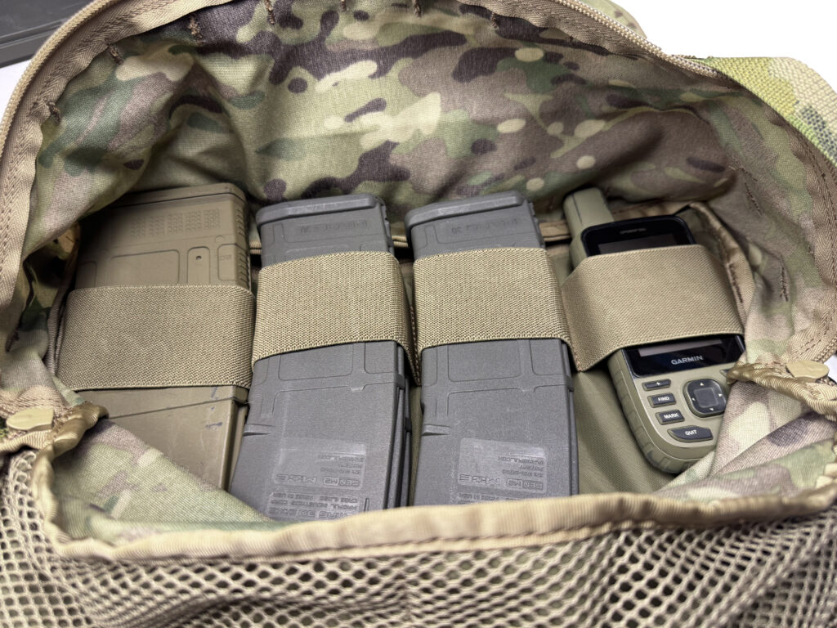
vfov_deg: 56.8
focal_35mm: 24
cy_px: 314
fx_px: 580
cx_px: 418
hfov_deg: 71.6
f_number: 1.78
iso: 100
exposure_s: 1/120
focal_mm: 6.76
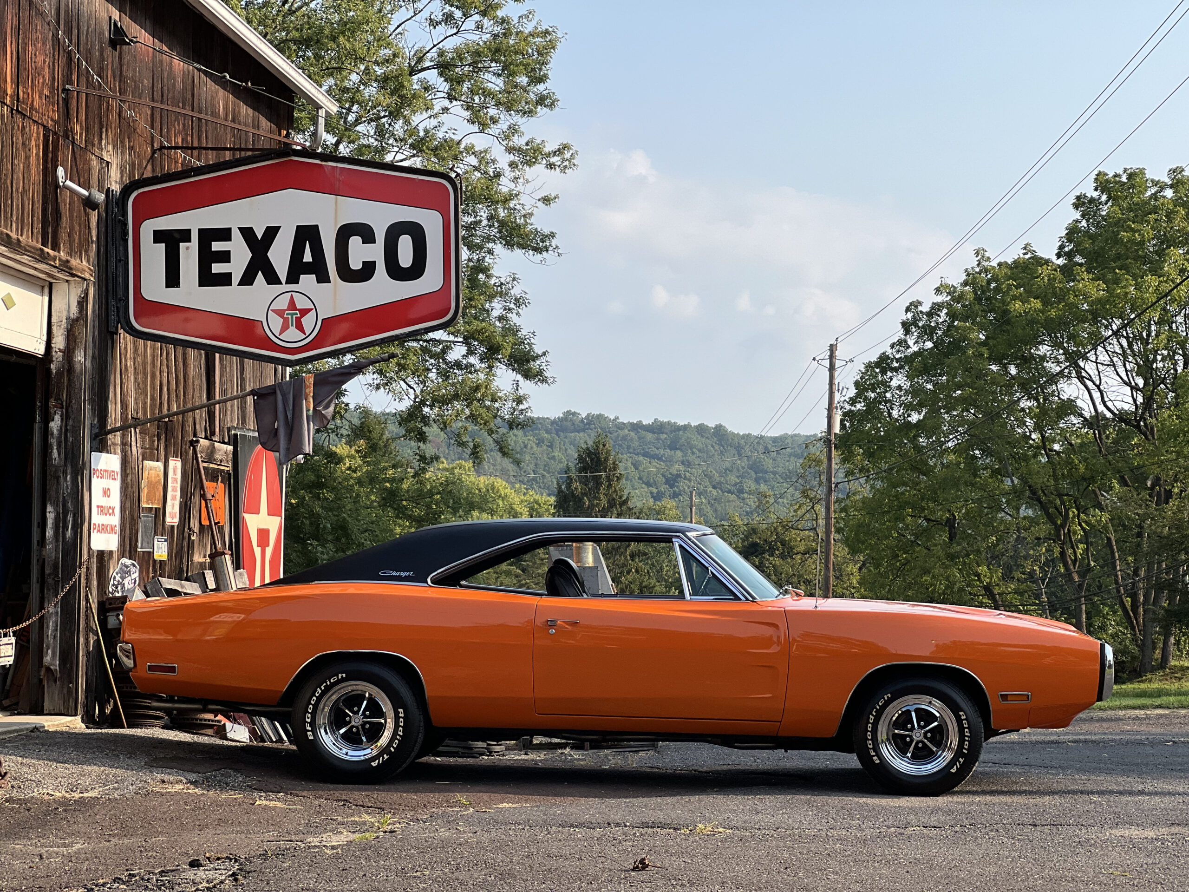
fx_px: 2645
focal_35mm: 77
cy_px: 446
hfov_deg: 25.3
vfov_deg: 19.1
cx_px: 594
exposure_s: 1/525
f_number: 2.8
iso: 32
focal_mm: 9
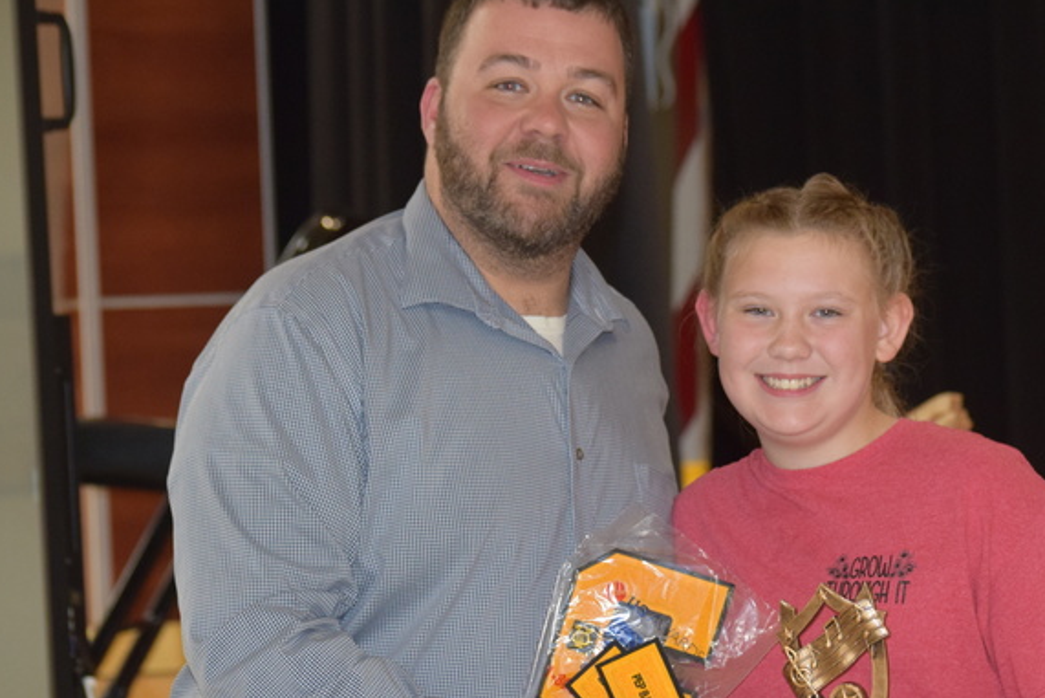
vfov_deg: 8.7
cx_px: 650
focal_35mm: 158
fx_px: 4579
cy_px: 412
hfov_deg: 13.0
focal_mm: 75
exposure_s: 1/60
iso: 2000
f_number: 4.2
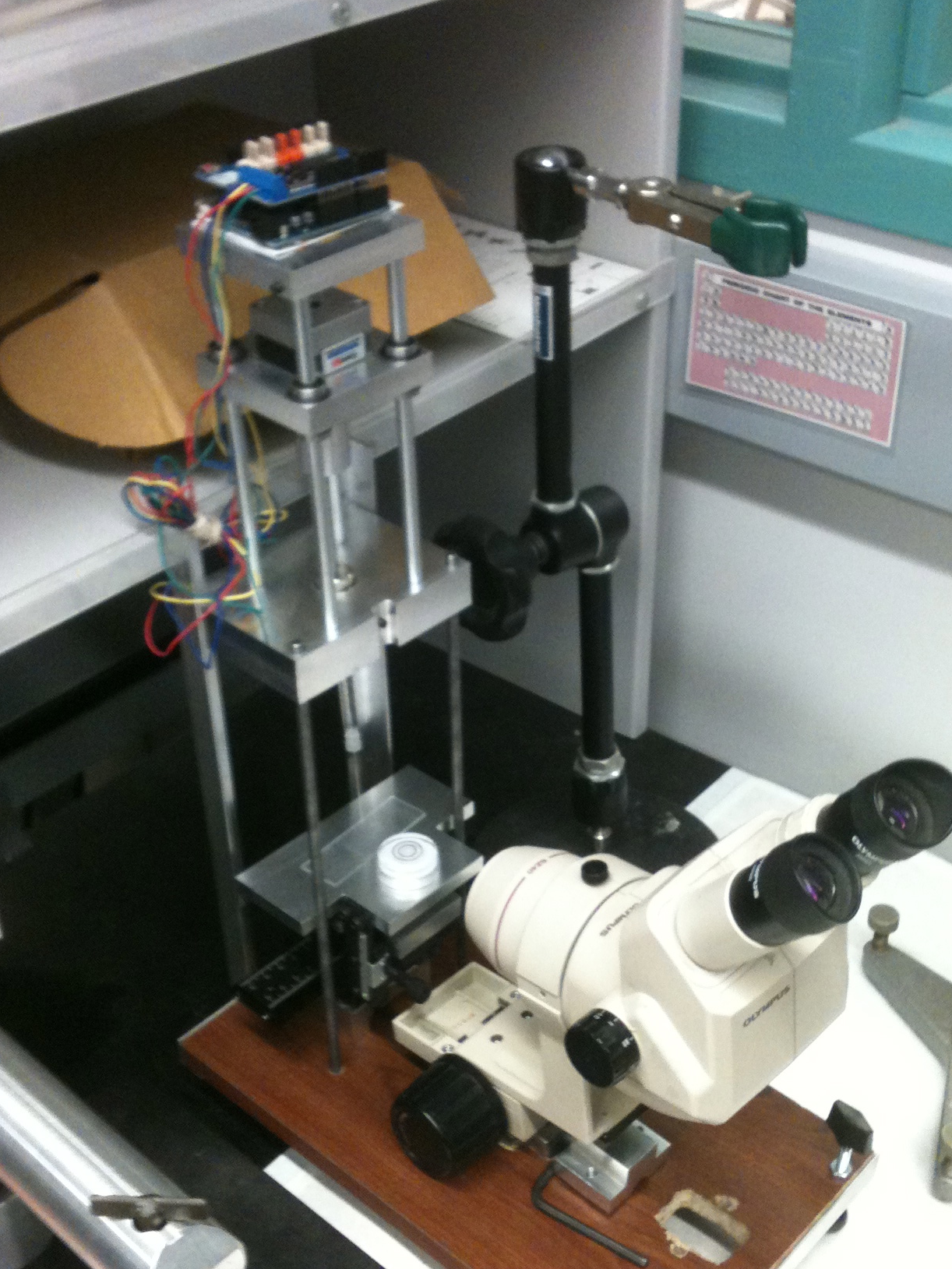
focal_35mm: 44
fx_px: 1613
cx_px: 569
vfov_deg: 42.9
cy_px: 714
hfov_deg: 32.8
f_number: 2.8
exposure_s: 1/15
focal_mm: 3.85
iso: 200
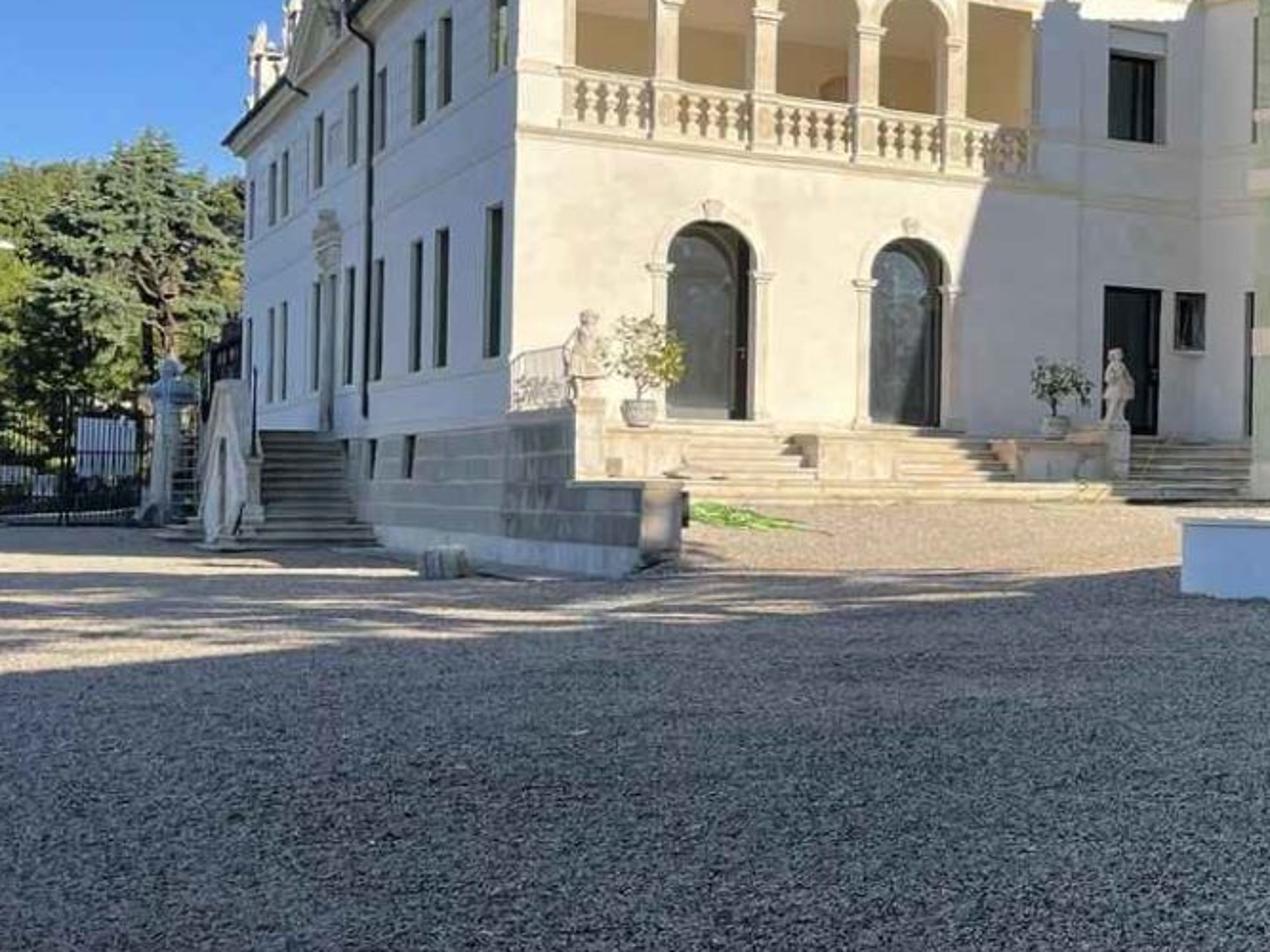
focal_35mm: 60
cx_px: 1396
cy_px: 475
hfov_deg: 29.1
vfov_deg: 24.4
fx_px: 2201
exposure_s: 1/1490
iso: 32
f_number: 1.6
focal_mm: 4.2
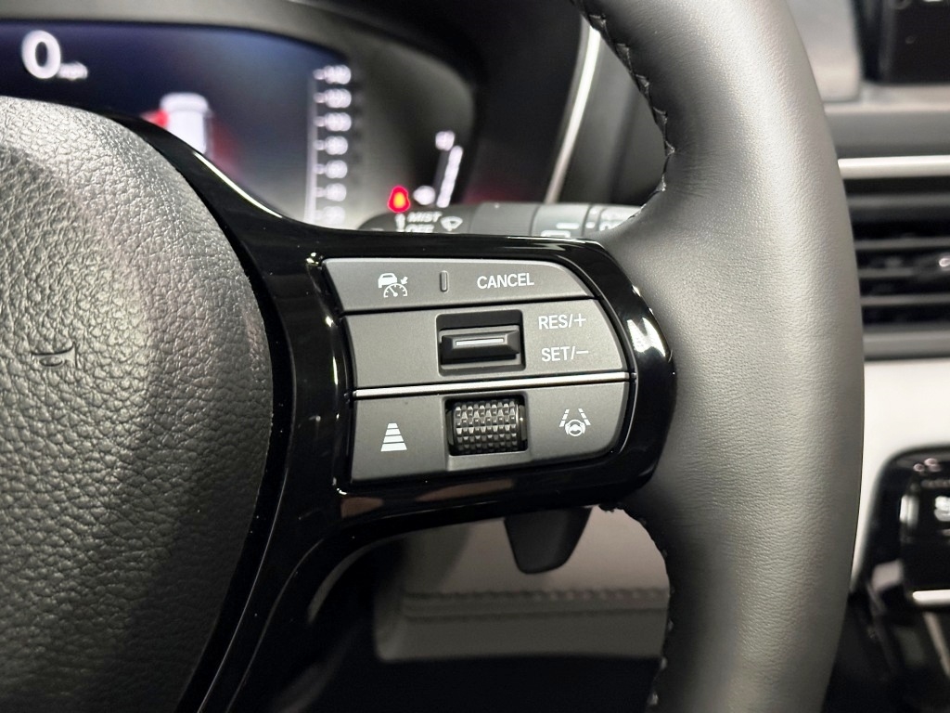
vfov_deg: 30.3
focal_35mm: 48
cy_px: 356
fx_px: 1317
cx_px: 475
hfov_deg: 39.7
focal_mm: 6.86
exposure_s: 1/24
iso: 640
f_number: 1.78
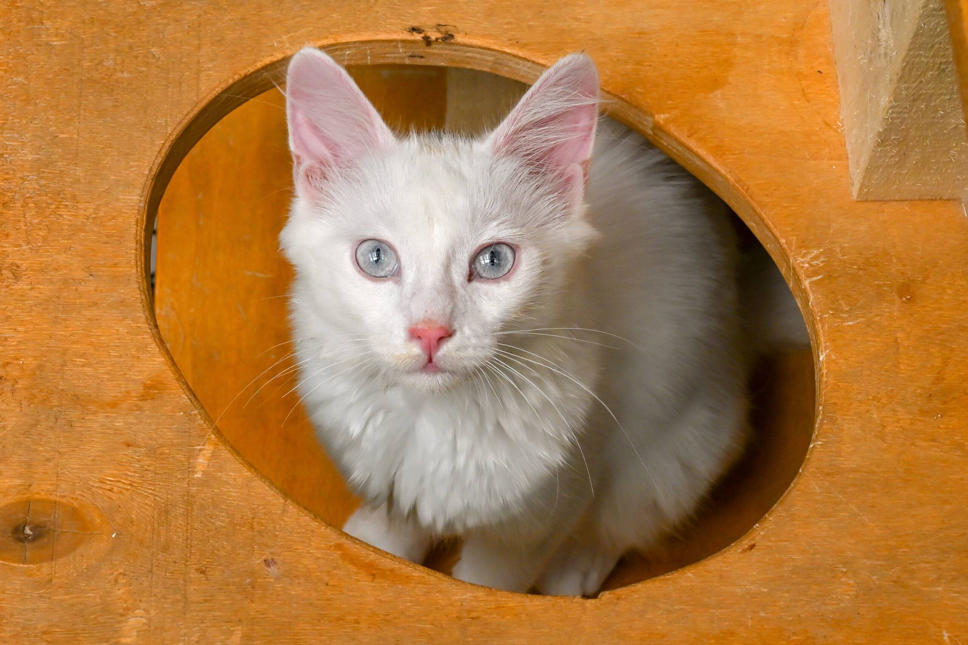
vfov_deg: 22.6
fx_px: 1613
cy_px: 322
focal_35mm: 60
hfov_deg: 33.4
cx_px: 484
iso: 640
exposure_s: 1/250
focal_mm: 40
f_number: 9
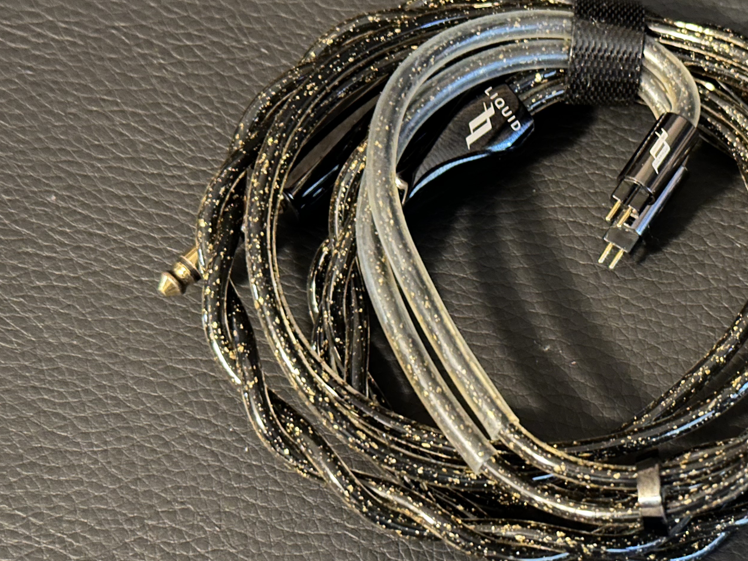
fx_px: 1664
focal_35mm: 77
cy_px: 255
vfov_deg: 19.1
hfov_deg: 24.9
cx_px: 596
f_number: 1.78
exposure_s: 1/5
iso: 500
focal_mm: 6.86
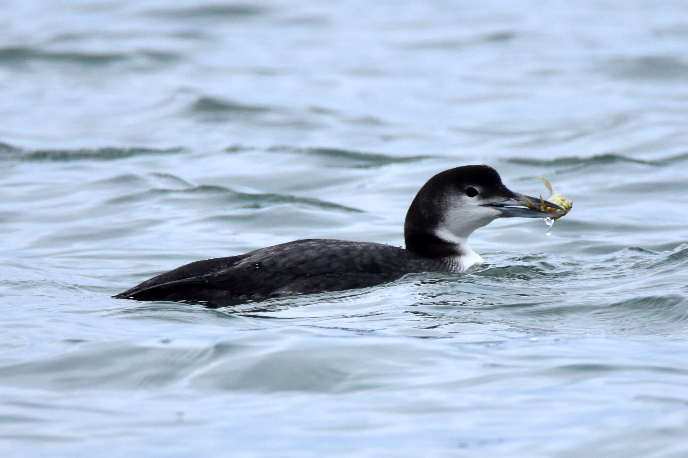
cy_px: 229
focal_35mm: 900
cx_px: 344
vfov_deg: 1.5
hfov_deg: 2.3
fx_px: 17197
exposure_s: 1/1600
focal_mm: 600
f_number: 6.3
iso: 800
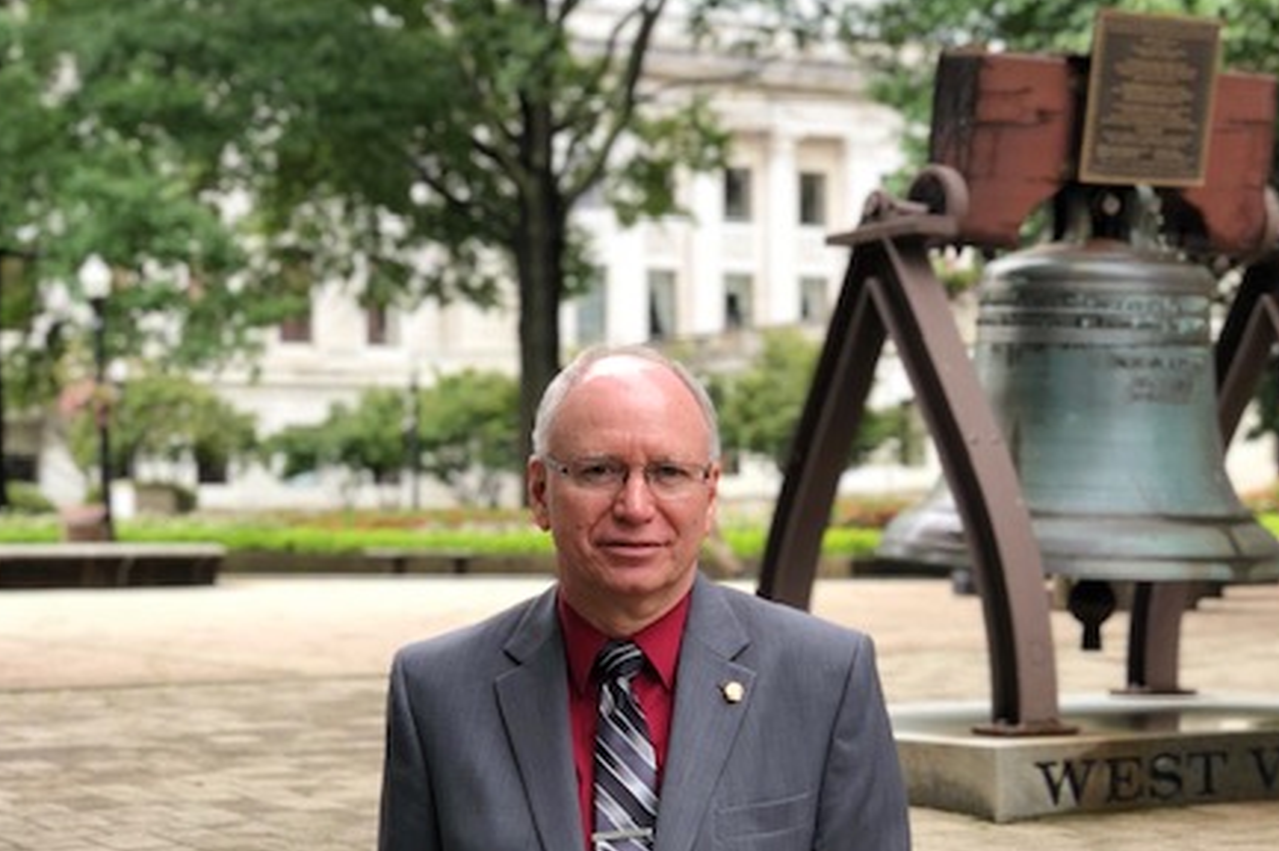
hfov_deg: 25.4
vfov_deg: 16.9
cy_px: 688
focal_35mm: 80
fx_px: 2840
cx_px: 662
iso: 16
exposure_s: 1/120
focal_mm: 6
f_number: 2.4
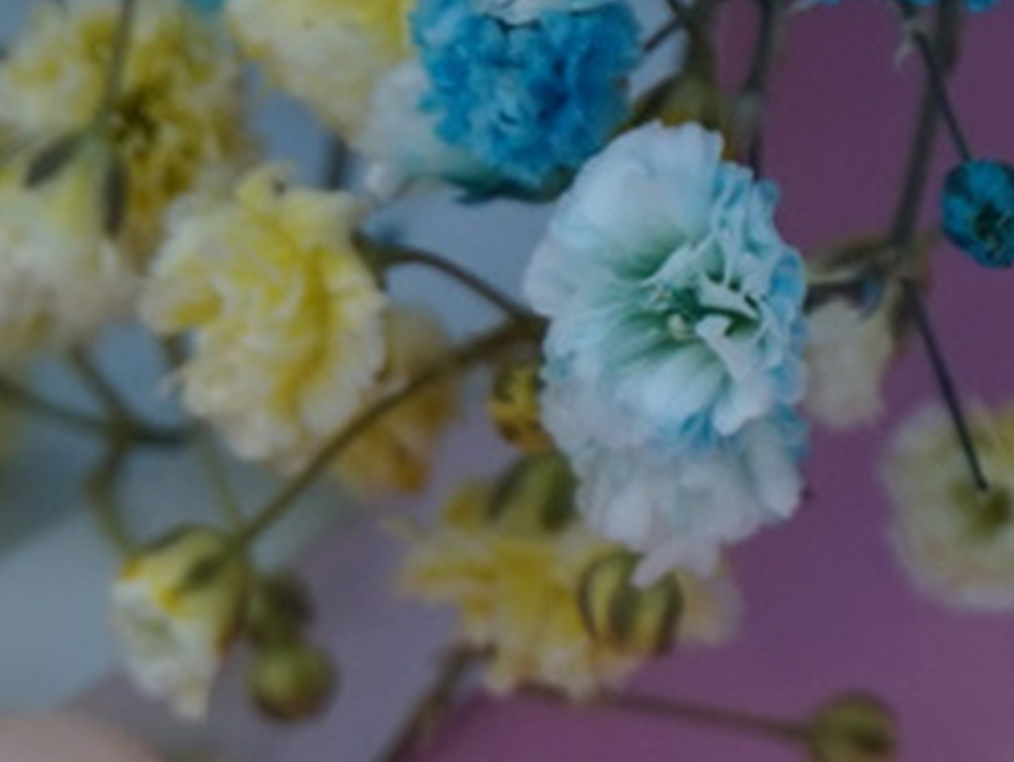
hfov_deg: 4.6
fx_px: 12485
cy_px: 1269
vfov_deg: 3.5
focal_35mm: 426
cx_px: -1083
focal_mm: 46
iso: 100
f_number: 9
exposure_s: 1/100
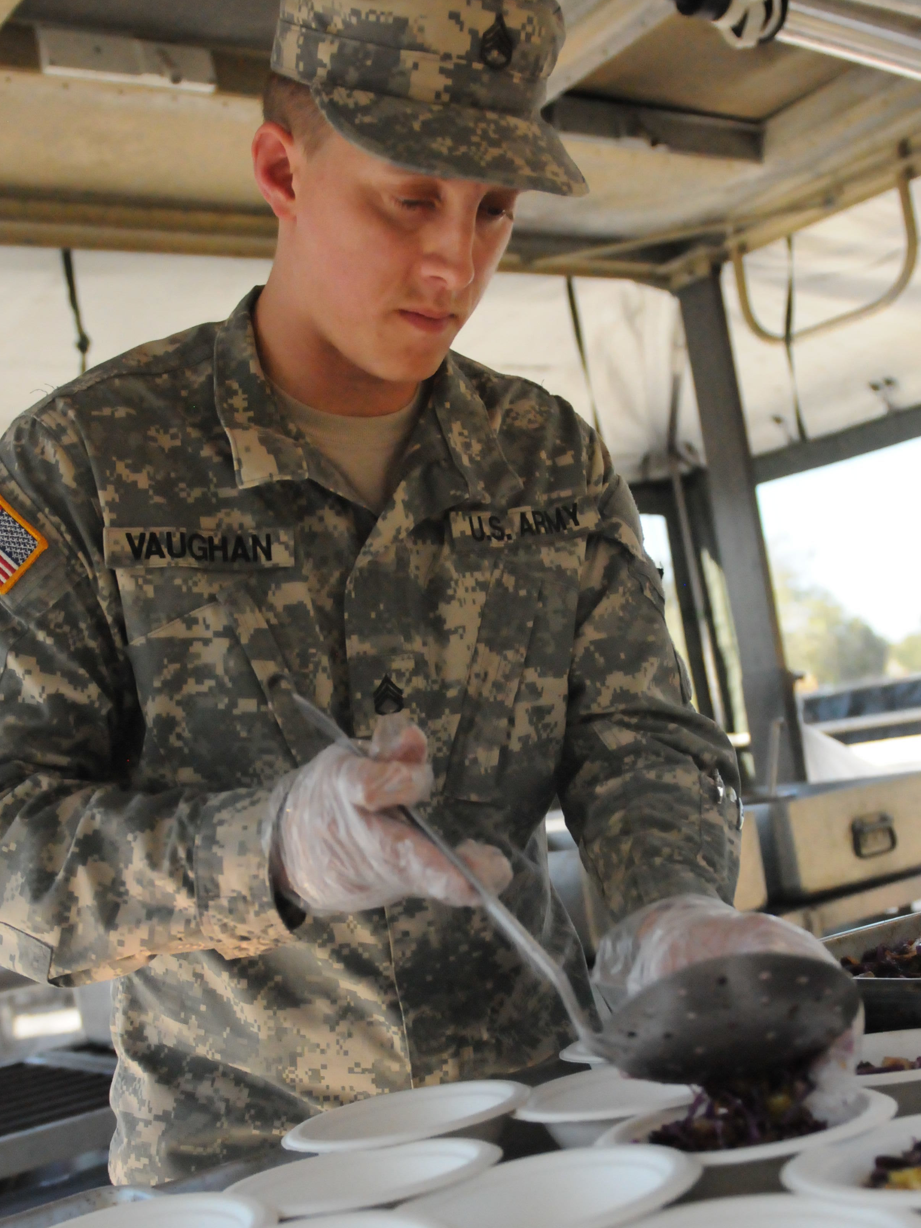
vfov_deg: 40.8
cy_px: 809
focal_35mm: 46
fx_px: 1632
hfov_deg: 31.5
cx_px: 470
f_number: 2.8
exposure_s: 1/5000
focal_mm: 24
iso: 3200
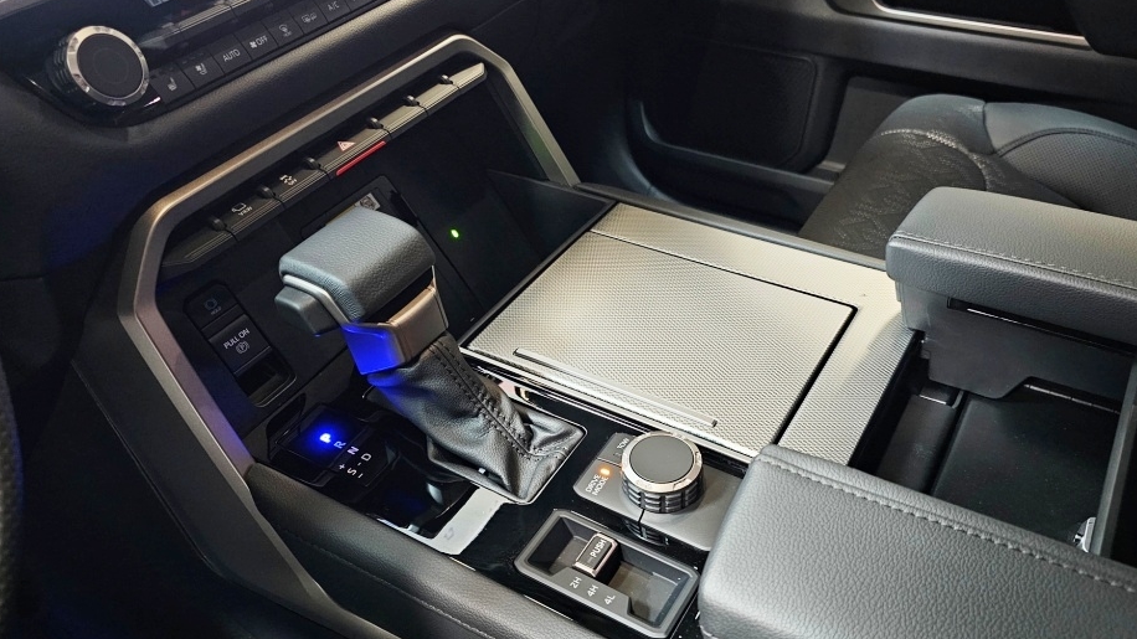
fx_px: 844
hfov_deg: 67.8
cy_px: 371
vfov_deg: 41.4
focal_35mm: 28
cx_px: 618
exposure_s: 1/25
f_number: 1.7
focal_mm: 6.3
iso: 800
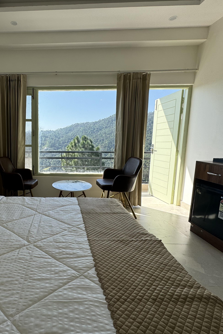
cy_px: 167
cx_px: 48
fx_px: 186
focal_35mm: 20
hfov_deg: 57.8
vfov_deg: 84.0
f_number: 2.2
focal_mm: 2.22
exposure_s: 1/582
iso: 50
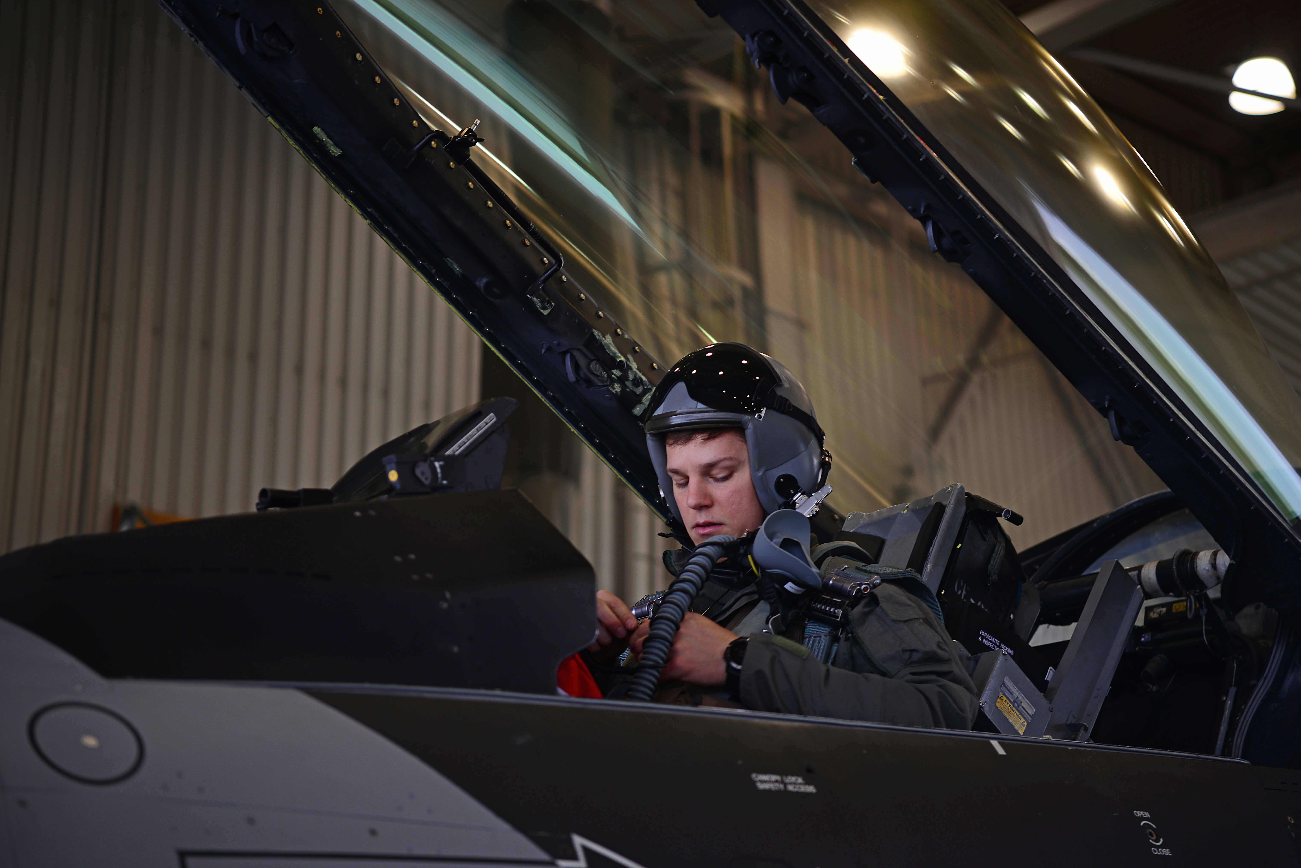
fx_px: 2530
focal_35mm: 70
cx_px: 650
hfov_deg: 28.8
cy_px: 434
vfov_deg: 19.5
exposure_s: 1/125
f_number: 2.8
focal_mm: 70
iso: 200
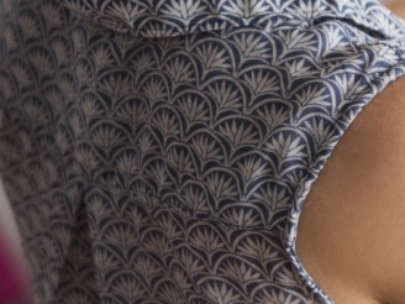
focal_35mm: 176
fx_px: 2059
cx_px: 701
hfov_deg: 10.6
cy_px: 29
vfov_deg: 8.4
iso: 125
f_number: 2.2
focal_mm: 50
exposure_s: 1/100
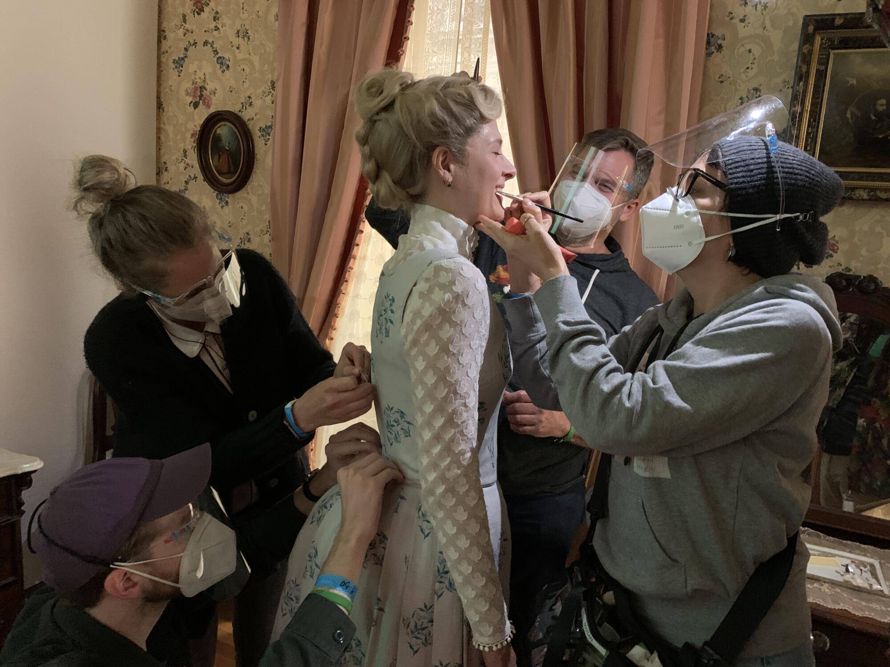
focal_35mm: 26
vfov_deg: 53.1
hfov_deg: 67.3
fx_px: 668
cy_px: 334
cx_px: 445
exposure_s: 1/29
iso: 640
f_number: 1.8
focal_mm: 4.25
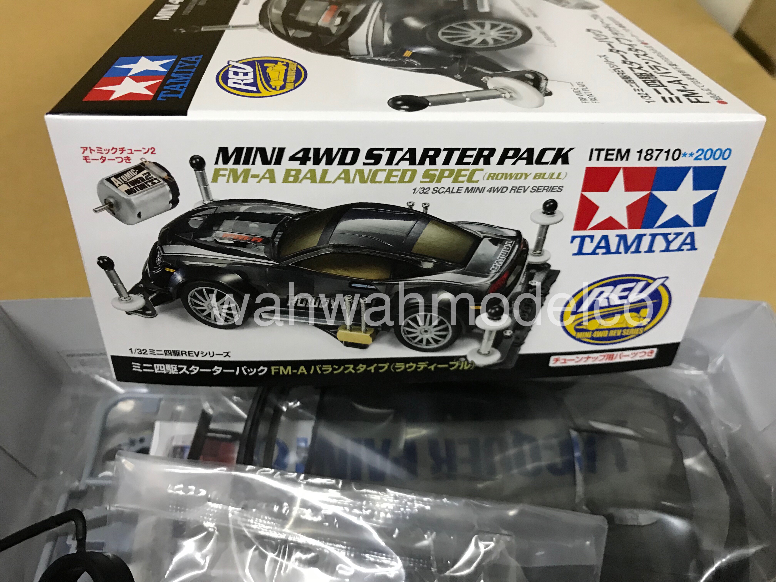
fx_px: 628
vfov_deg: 49.7
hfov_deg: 63.4
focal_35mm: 28
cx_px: 388
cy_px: 291
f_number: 1.8
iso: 80
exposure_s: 1/17
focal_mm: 3.99
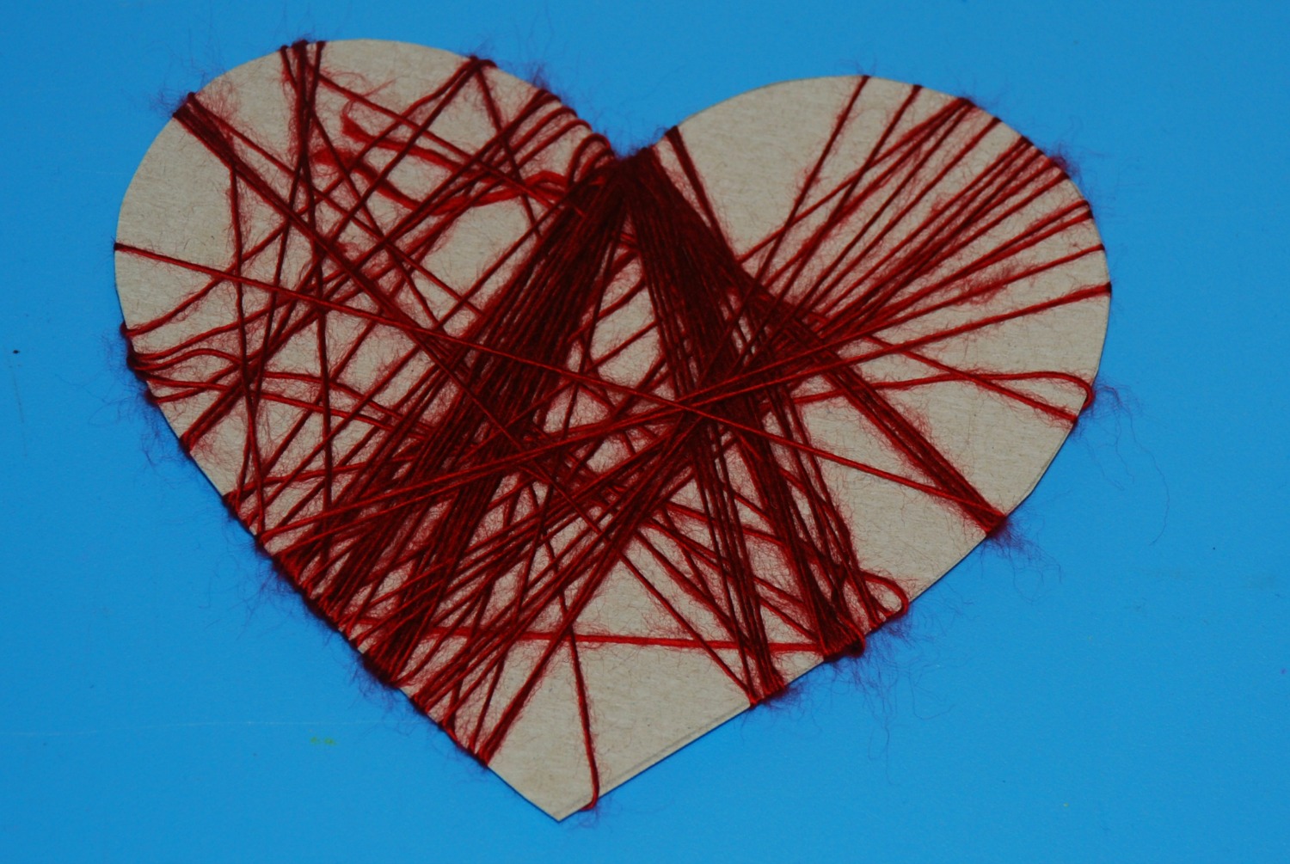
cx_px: 645
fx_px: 4845
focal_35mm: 135
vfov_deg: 10.2
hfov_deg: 15.2
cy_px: 432
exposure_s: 1/60
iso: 200
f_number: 5.6
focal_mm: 90
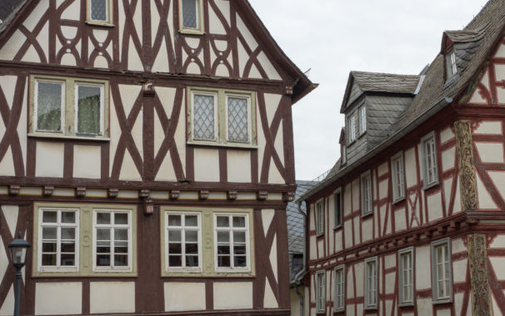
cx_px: 306
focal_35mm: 62
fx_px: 853
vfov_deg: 20.9
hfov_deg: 32.9
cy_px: 133
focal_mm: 24
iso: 100
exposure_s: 1/160
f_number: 10
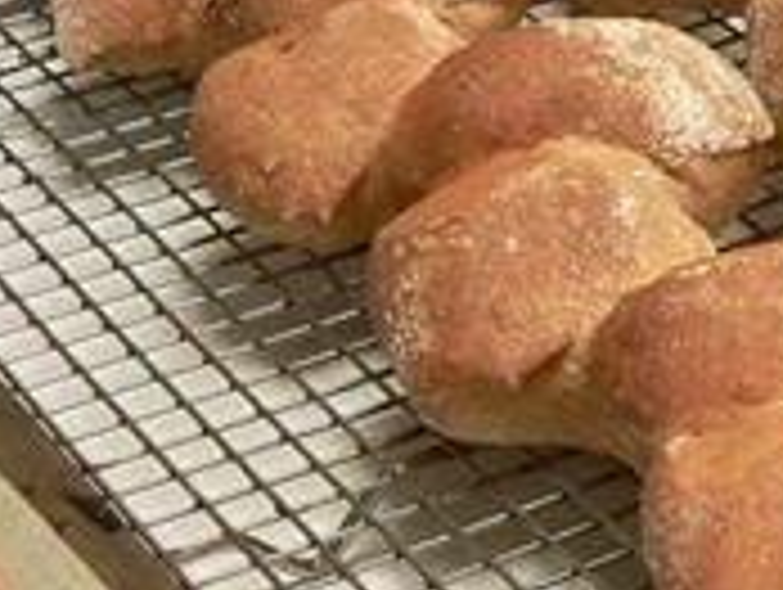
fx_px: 3058
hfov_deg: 14.0
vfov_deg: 11.0
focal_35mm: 135
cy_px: 435
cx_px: 1040
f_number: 3.3
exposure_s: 1/100
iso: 400
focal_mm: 7.8
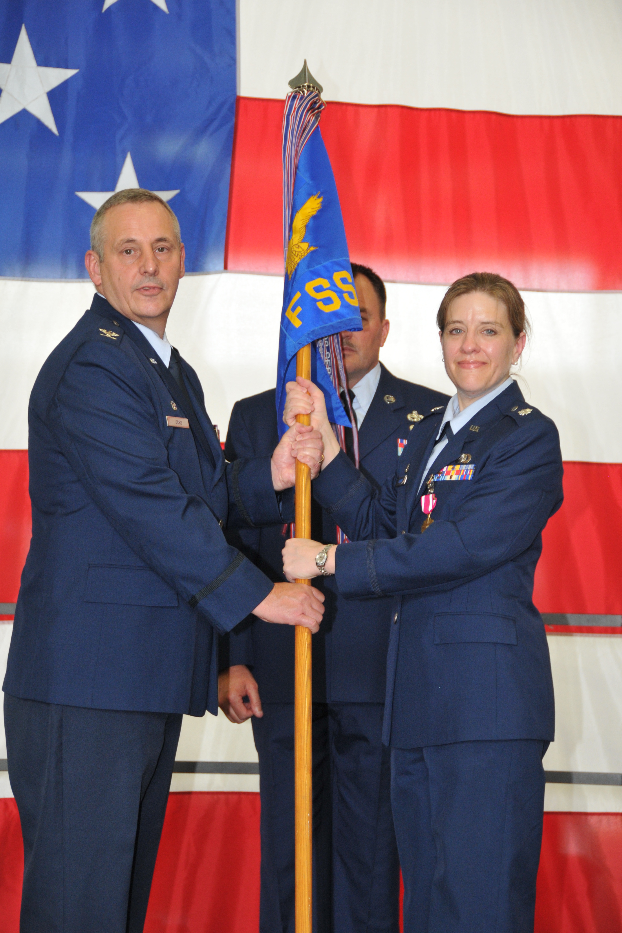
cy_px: 469
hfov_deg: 12.9
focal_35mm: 106
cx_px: 311
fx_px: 2747
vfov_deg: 19.3
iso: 640
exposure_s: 1/60
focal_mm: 70
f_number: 5
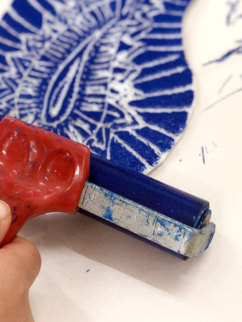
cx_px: 79
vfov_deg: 22.4
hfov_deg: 17.1
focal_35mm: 86
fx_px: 801
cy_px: 60
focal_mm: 6
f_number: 2.4
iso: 125
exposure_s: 1/33
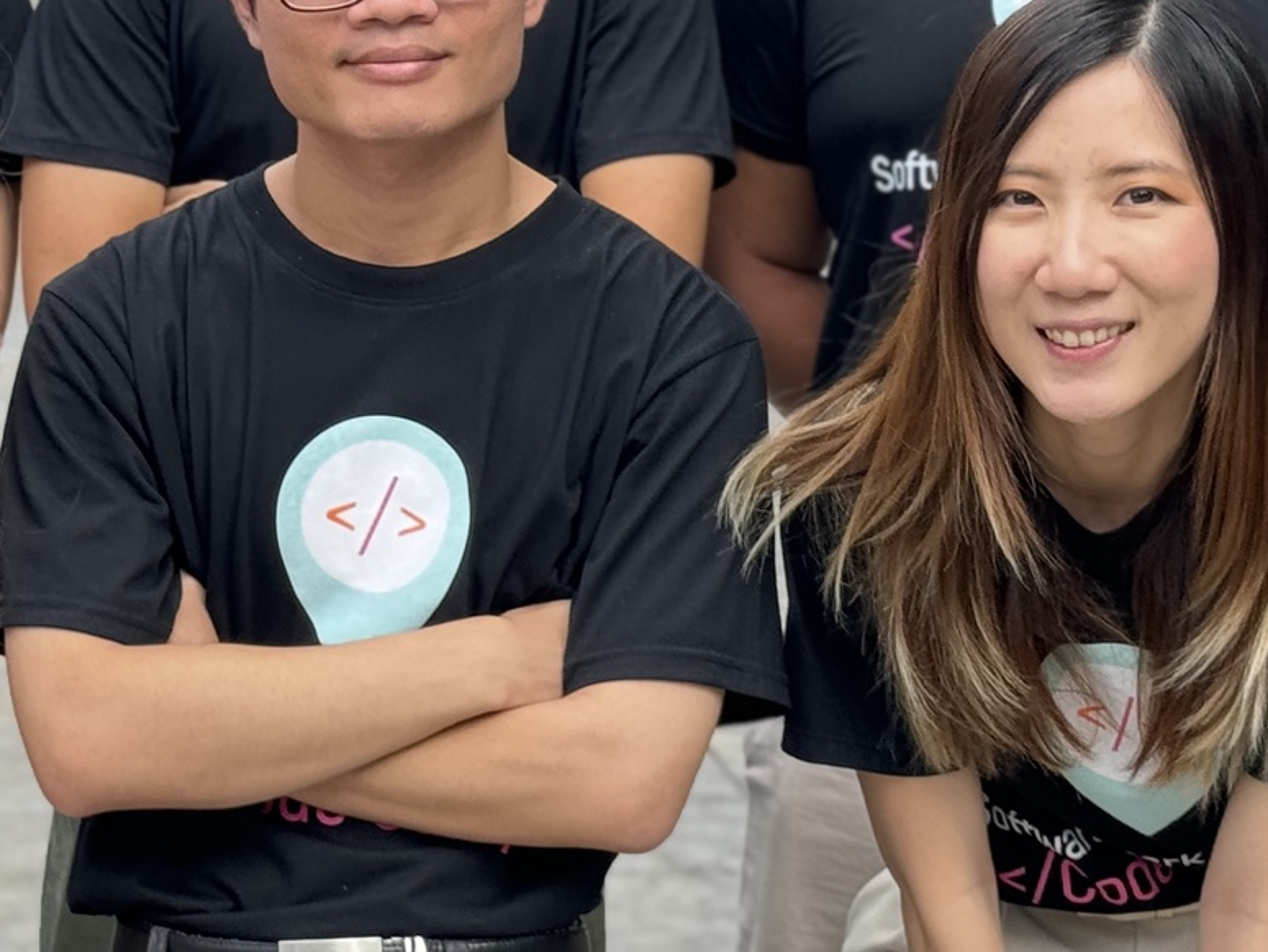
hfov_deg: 15.7
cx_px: 490
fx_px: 4580
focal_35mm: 125
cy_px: 324
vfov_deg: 11.9
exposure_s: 1/381
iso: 64
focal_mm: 6.86
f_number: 1.78
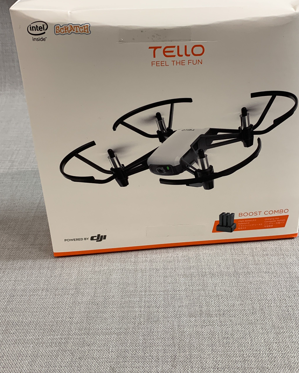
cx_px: 168
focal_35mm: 40
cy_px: 157
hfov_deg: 37.3
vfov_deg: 45.6
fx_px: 442
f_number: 1.8
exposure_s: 1/100
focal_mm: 4.25
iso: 64
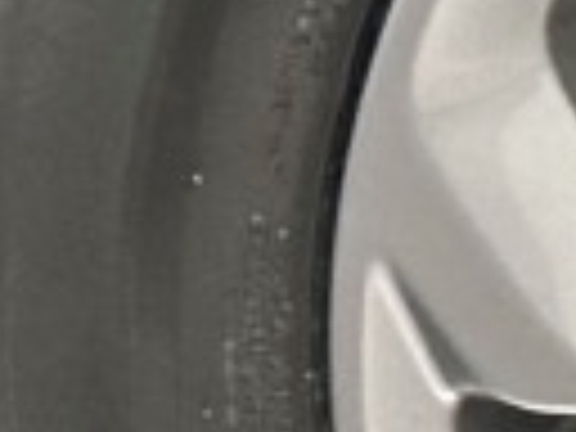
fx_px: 6373
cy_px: 400
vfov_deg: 3.9
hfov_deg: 5.0
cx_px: 1498
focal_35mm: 383
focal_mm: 6.86
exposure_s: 1/30
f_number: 1.78
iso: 500
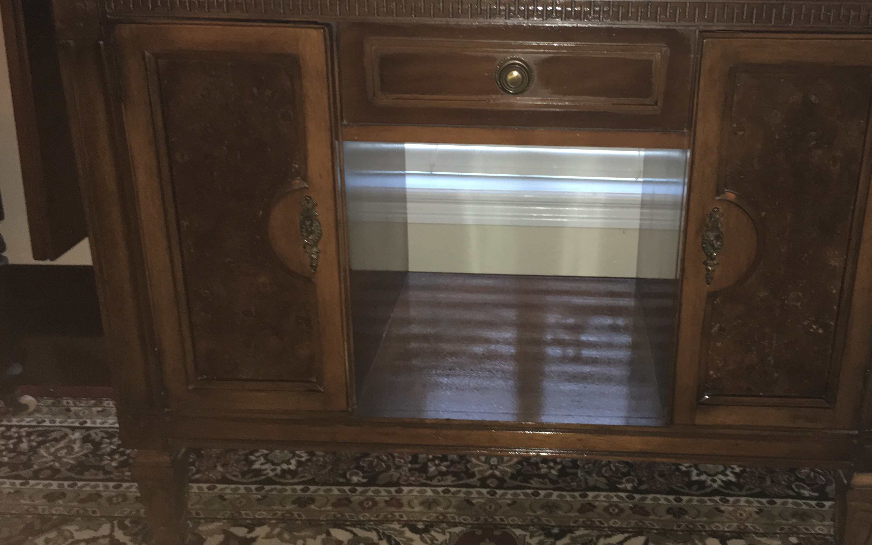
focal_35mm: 38
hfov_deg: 51.2
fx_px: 903
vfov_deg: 33.6
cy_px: 253
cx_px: 528
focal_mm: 4.15
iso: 100
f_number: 2.2
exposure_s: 1/16
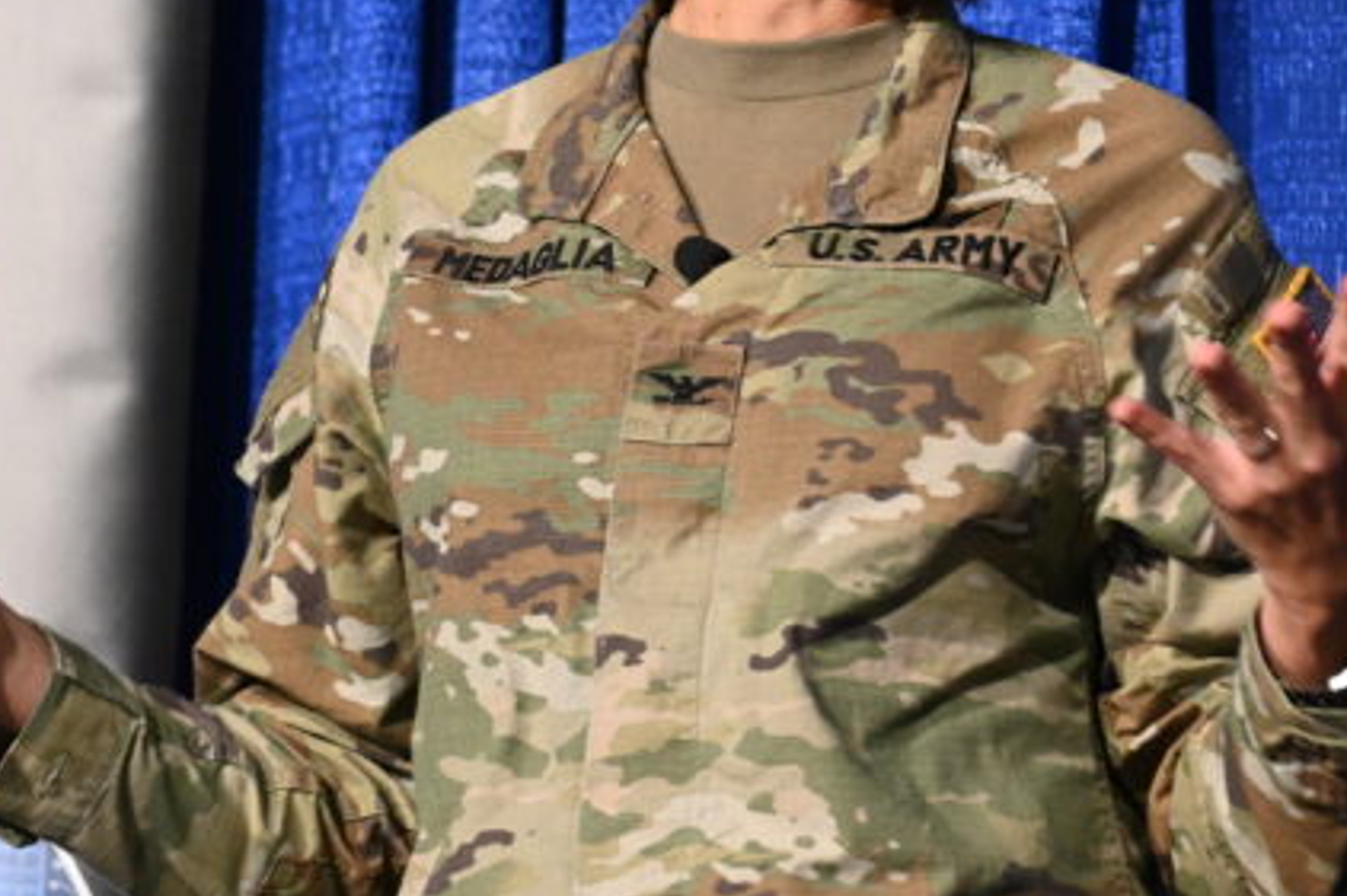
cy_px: 166
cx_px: 670
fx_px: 10730
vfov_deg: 4.8
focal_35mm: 287
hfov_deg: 7.2
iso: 3200
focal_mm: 105
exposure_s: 1/100
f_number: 5
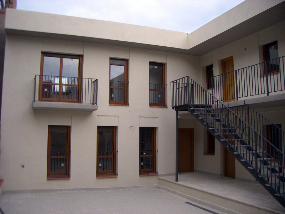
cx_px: 142
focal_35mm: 38
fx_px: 313
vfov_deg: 37.7
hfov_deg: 49.0
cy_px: 107
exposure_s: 1/125
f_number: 2.7
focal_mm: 6.2
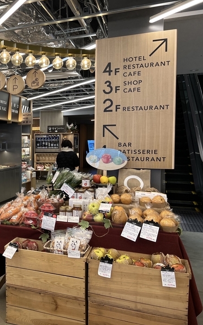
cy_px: 162
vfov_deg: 52.8
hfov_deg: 31.3
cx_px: -10
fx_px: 328
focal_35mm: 37
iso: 50
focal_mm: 5.7
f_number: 1.5
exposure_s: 1/120
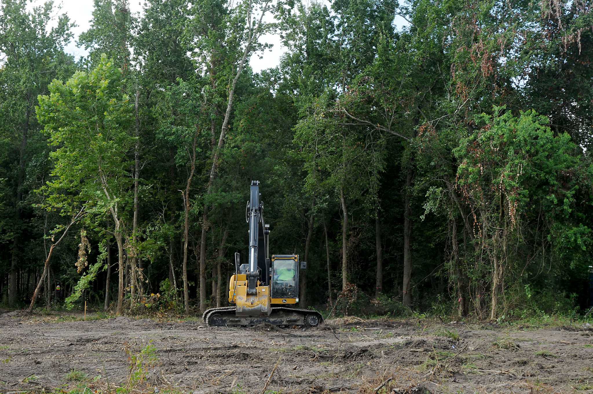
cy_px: 197
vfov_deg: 18.9
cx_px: 296
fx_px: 1184
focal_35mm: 72
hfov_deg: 28.1
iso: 200
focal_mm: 48
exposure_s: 1/160
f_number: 7.1
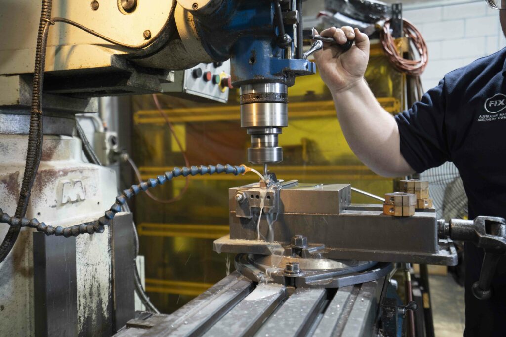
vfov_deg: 40.0
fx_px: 464
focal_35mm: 33
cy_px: 168
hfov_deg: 57.2
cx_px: 253
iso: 1600
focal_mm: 33
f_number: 4
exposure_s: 1/100
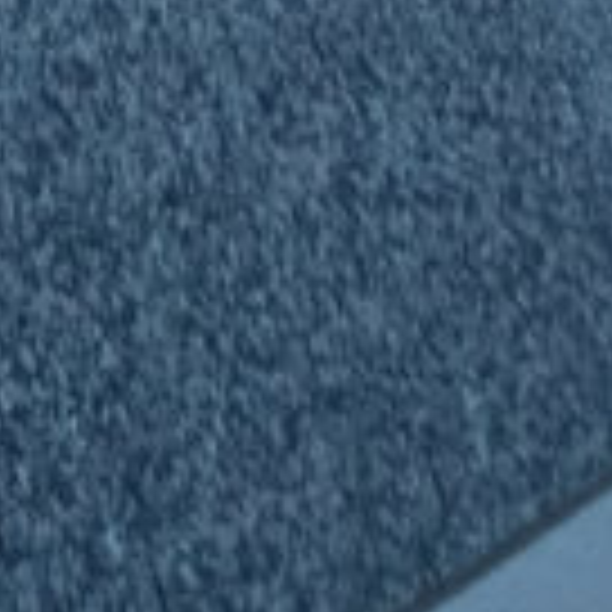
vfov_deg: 5.3
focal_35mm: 115
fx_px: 2300
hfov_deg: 10.5
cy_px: -2830
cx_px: -1238
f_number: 3.6
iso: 160
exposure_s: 1/220
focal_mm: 8
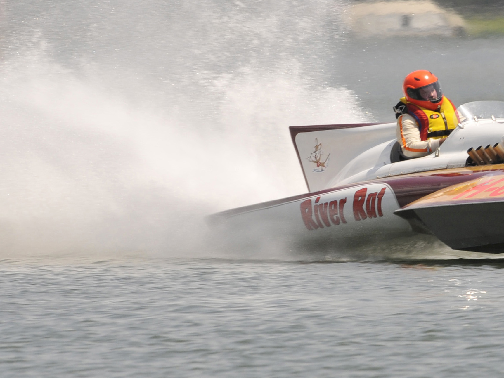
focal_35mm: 1432
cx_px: 581
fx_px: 20851
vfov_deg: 1.0
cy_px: 130
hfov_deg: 1.4
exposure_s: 1/640
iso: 200
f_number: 8
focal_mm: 400
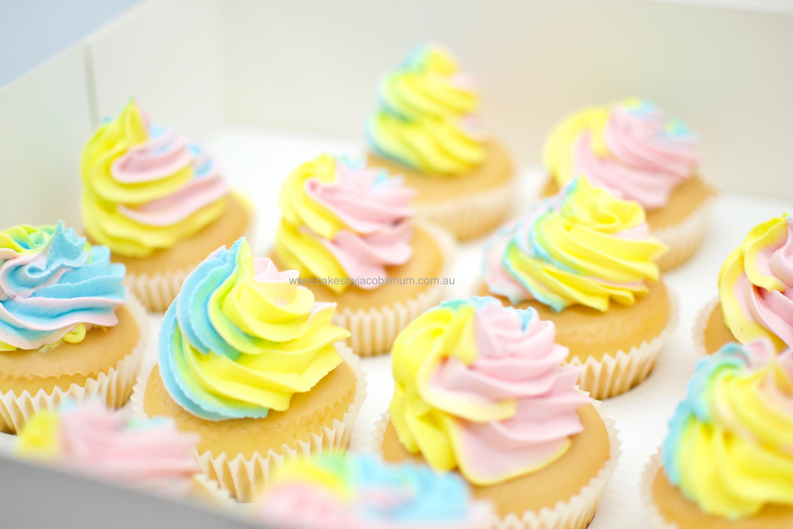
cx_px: 396
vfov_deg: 25.8
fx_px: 1156
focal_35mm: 52
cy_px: 264
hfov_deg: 37.9
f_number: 1.8
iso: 100
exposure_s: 1/400
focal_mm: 35
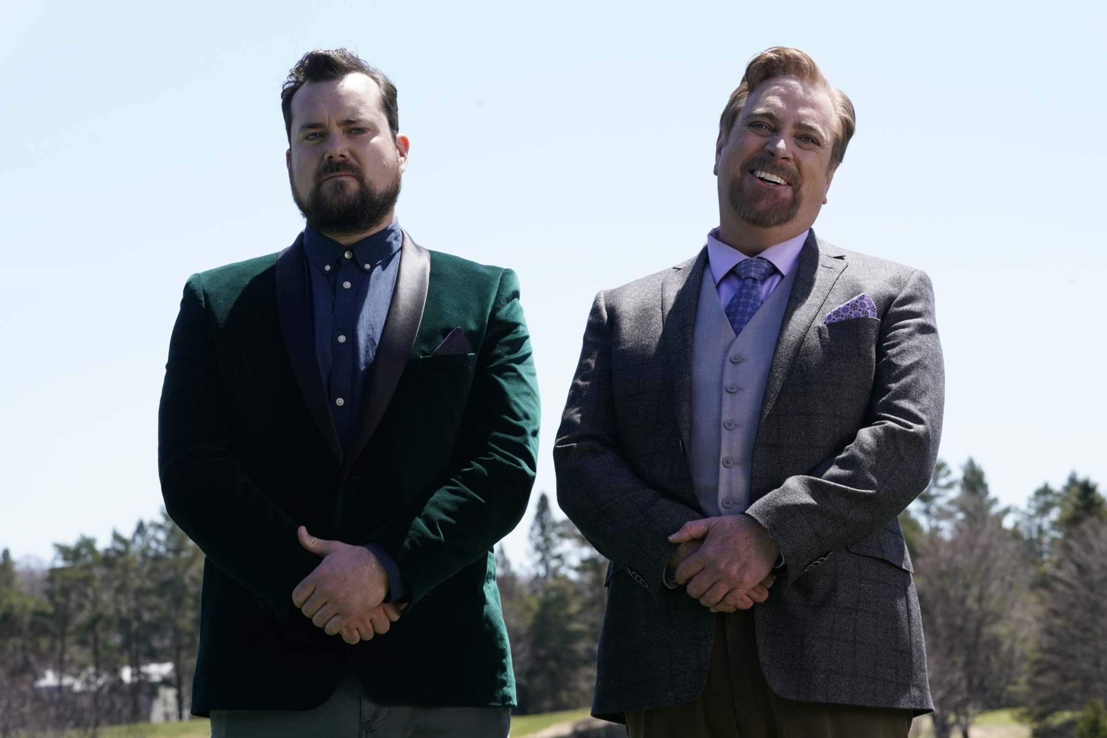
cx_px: 554
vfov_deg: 10.8
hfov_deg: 16.1
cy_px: 369
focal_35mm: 127
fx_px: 3905
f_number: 13
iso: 1000
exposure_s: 1/500
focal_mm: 127
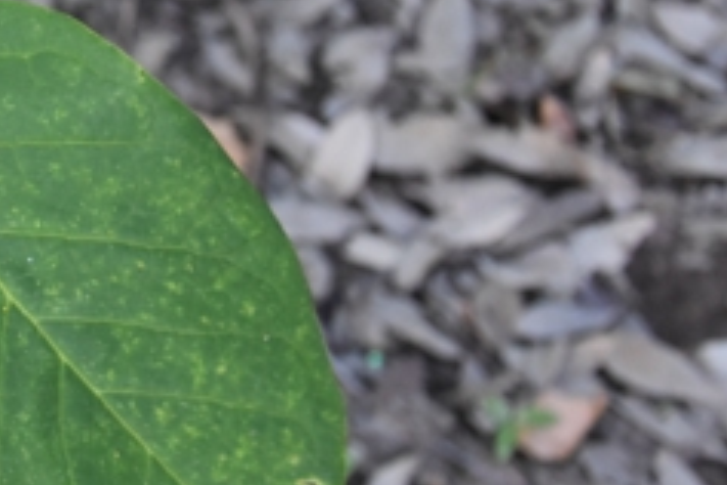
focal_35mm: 162
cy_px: 8
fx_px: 3271
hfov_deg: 12.2
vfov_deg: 8.4
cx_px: -322
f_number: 4.2
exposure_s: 1/60
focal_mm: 32
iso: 1100
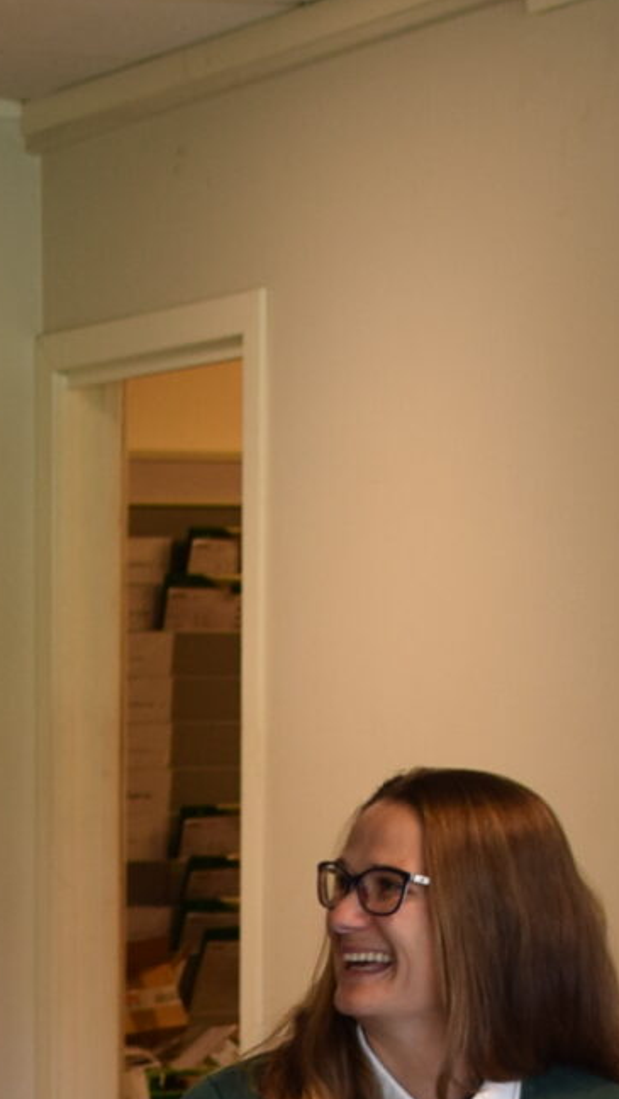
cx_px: -159
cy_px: 1251
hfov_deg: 8.1
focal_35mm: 149
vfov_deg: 14.1
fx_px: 4343
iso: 400
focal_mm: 24
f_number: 4
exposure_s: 1/80
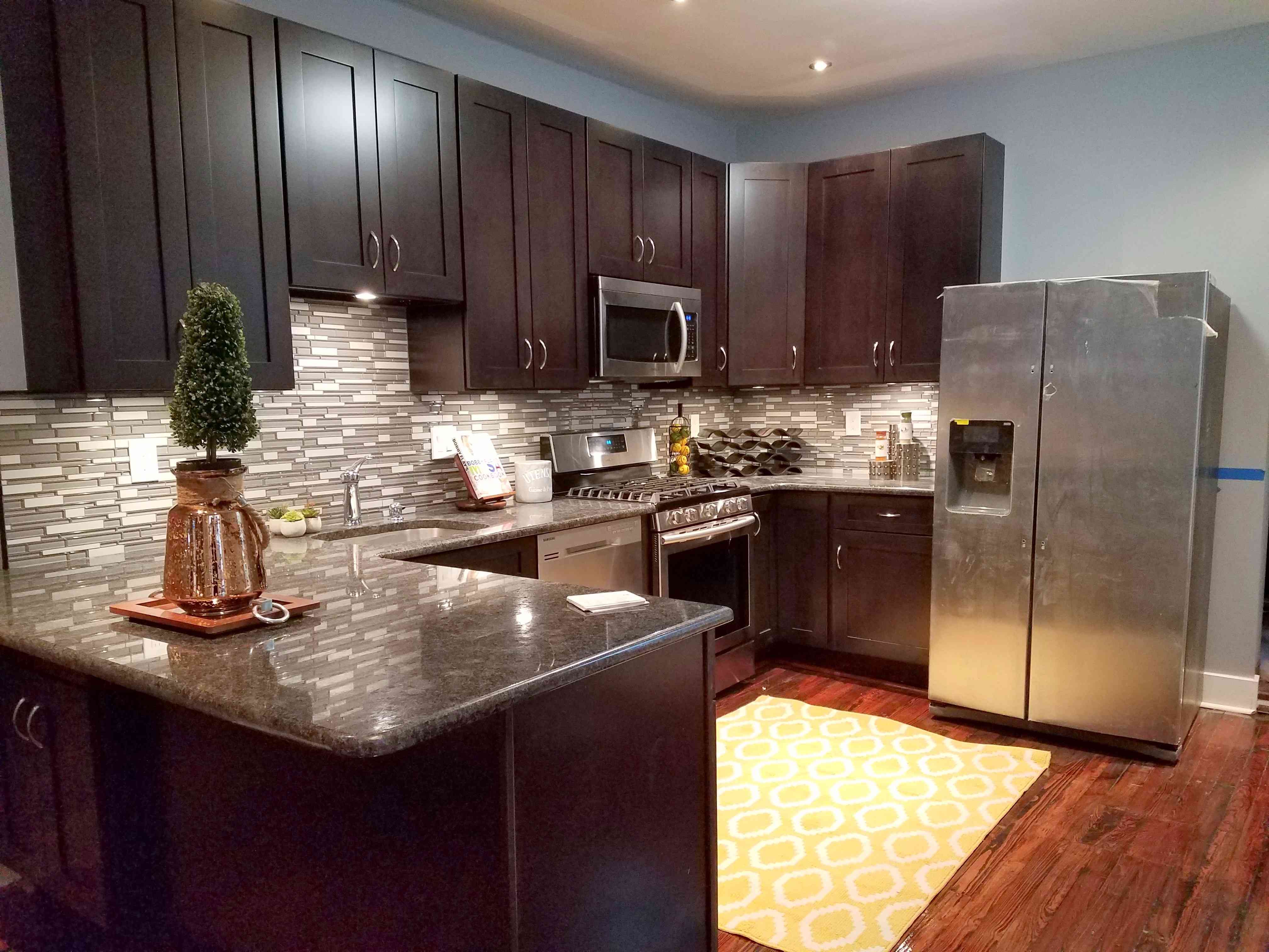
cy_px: 476
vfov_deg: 53.1
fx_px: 953
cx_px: 634
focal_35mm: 26
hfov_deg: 67.3
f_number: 1.7
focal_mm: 4.2
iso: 250
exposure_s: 1/24
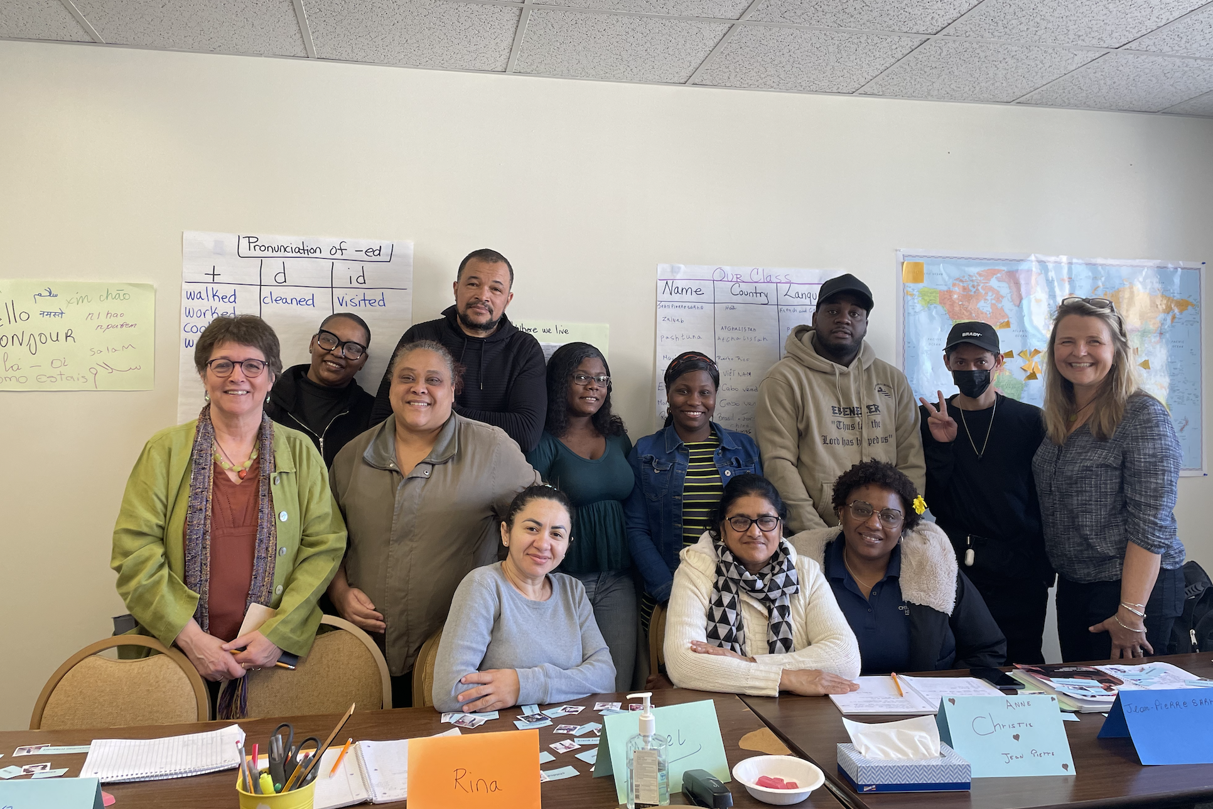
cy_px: 379
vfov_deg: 46.4
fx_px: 943
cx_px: 617
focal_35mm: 28
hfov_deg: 65.5
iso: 100
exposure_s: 1/120
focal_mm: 4.2
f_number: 1.6
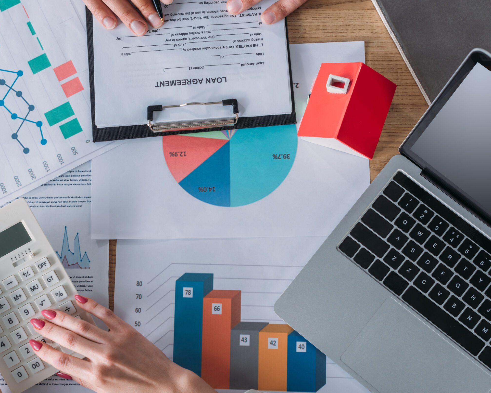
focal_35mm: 60
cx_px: 199
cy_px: 188
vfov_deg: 25.4
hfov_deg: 31.4
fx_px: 872
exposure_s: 1/200
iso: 160
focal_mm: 50
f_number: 7.1
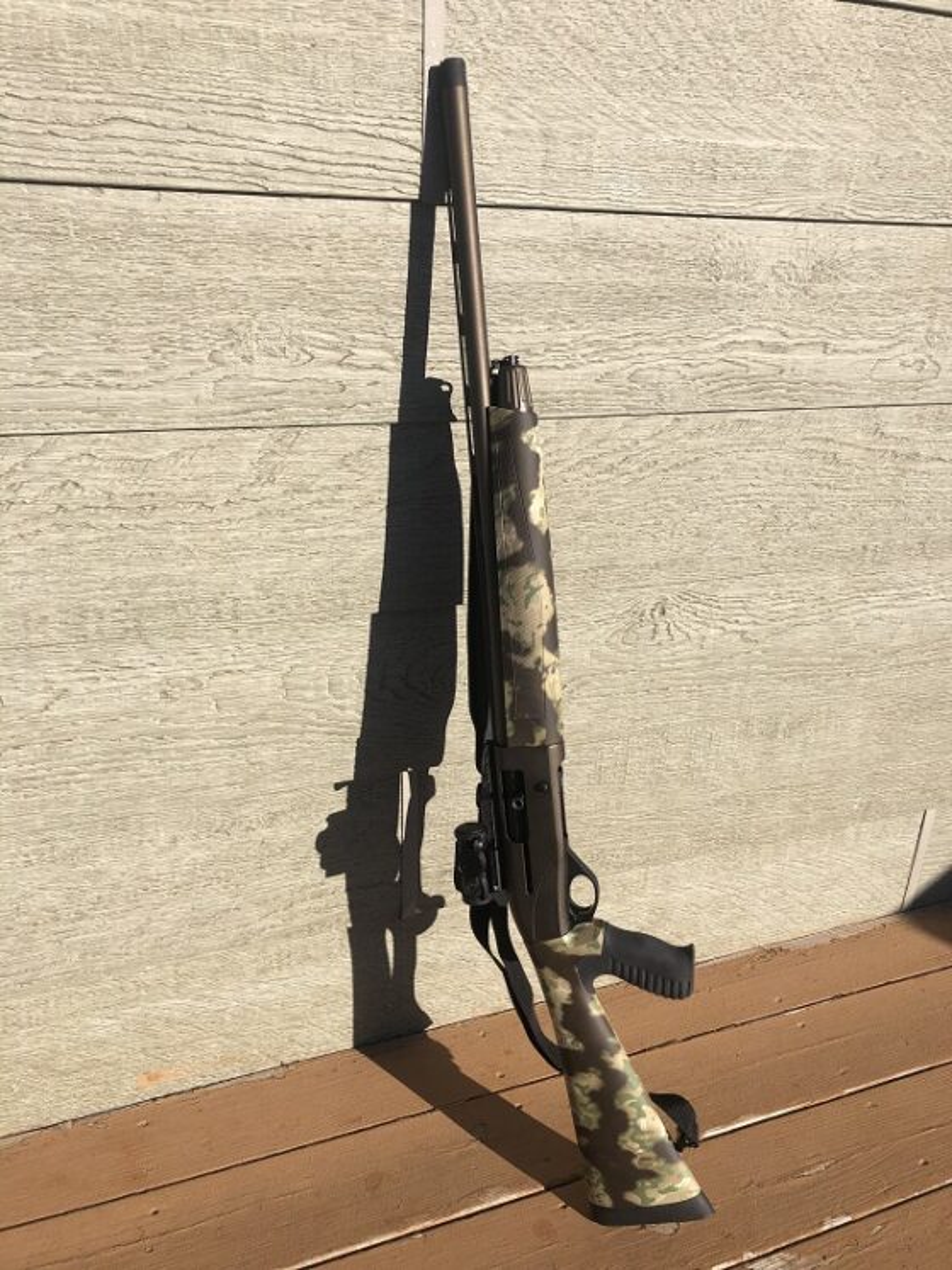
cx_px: 476
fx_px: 1027
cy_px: 635
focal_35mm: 28
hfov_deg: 49.7
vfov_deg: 63.5
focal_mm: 3.99
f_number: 1.8
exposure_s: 1/2703
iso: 20
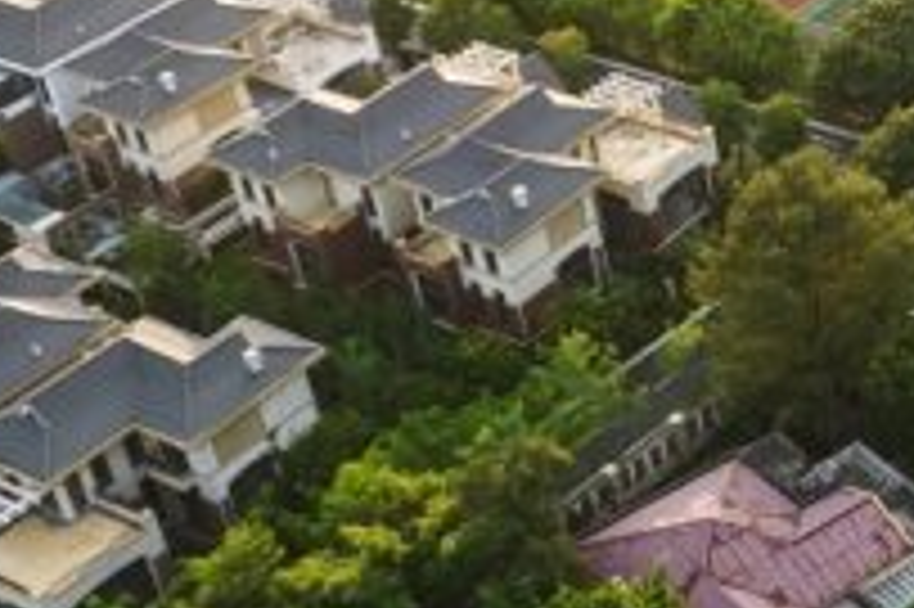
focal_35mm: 83
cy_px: 106
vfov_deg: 16.3
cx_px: 1294
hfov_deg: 21.3
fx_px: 2106
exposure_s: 1/250
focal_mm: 8.38
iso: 100
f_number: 2.8
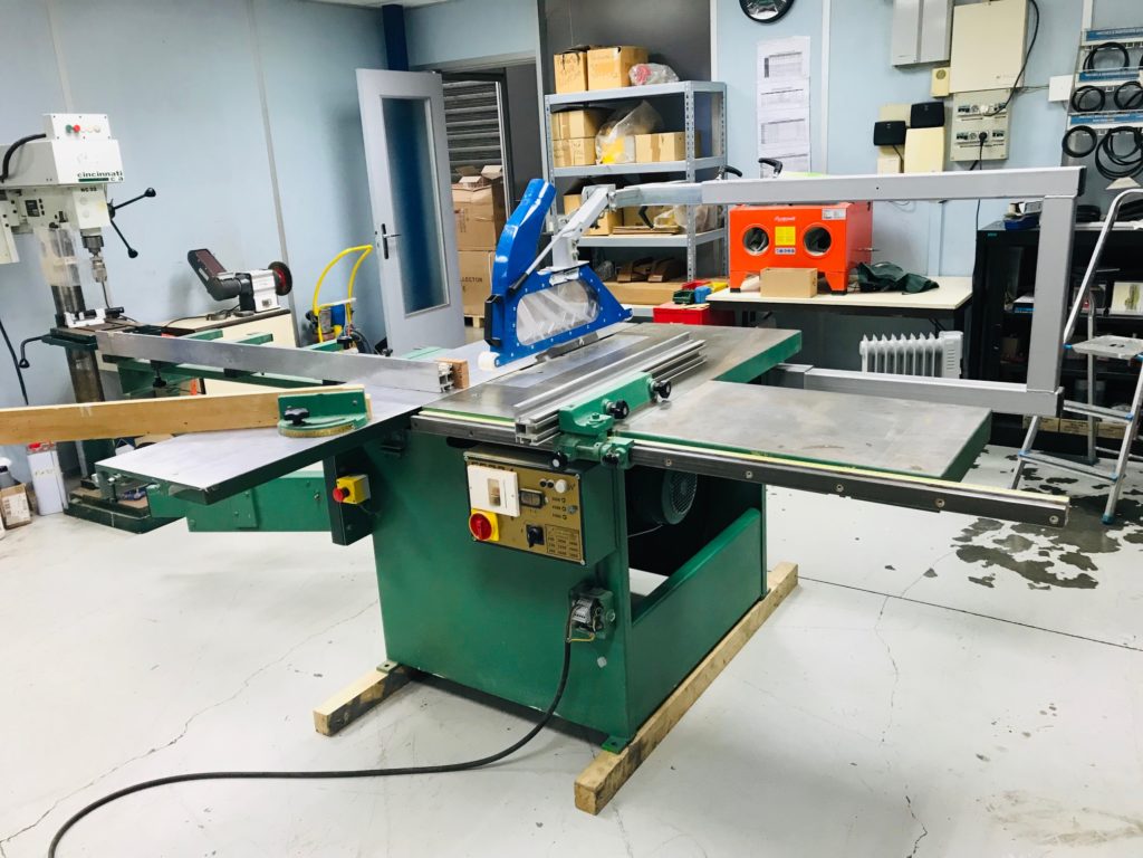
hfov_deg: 63.4
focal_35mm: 28
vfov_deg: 49.7
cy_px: 429
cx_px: 572
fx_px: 925
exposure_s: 1/20
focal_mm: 3.99
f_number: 1.8
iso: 40
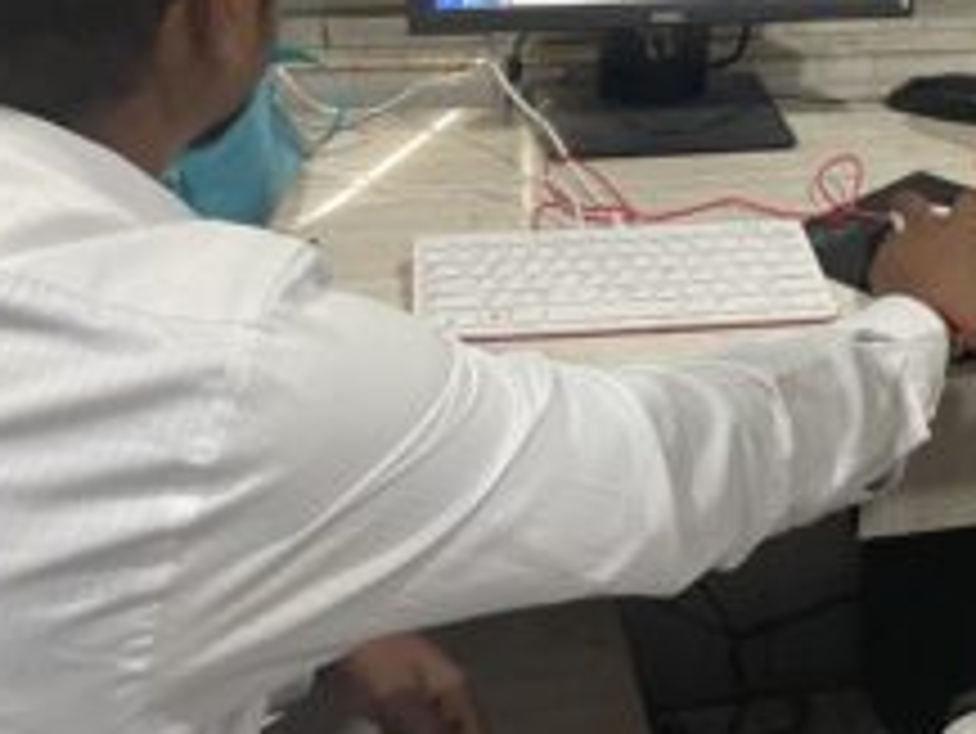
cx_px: 661
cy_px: 68
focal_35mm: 54
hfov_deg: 35.1
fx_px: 1523
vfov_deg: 26.1
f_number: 1.6
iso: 200
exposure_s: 1/50
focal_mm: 4.2
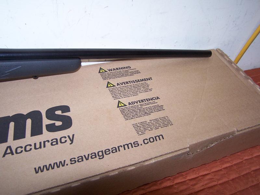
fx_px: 285
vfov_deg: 37.7
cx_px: 130
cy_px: 98
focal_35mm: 38
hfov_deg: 49.0
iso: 140
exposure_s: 1/60
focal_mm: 6.3
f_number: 2.8
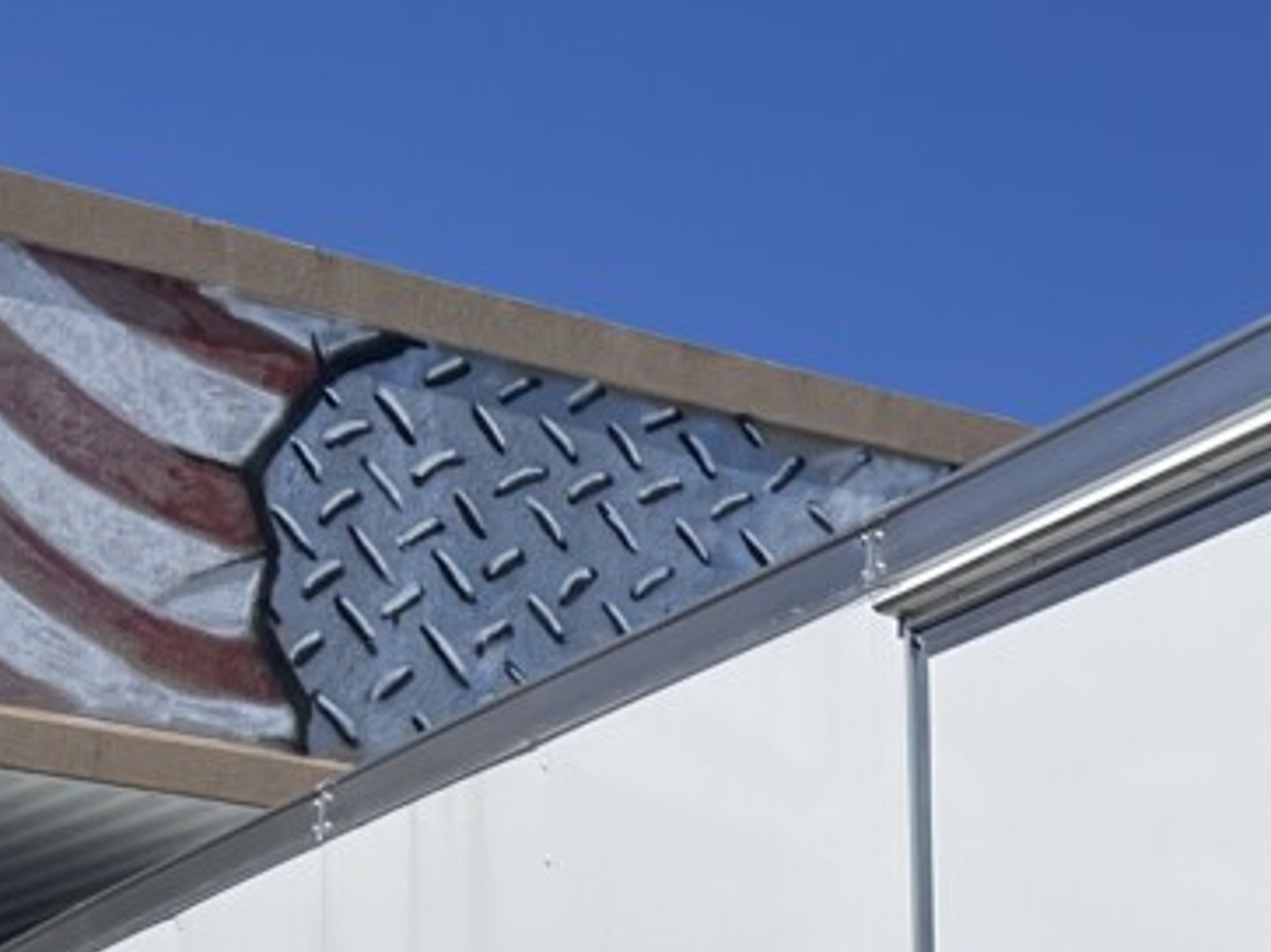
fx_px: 4038
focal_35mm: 110
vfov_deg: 12.2
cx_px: 2139
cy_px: 1778
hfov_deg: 15.8
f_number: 1.5
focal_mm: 5.7
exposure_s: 1/12658
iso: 50
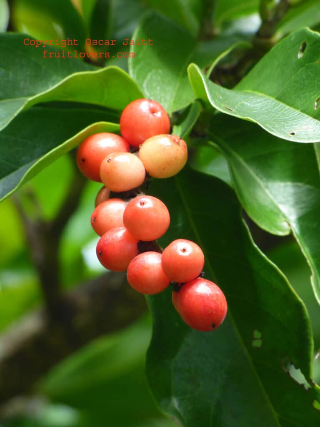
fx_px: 5621
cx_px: 160
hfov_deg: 3.3
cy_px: 214
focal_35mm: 456
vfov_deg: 4.3
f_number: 5.6
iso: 200
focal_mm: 81.68
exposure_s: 1/80
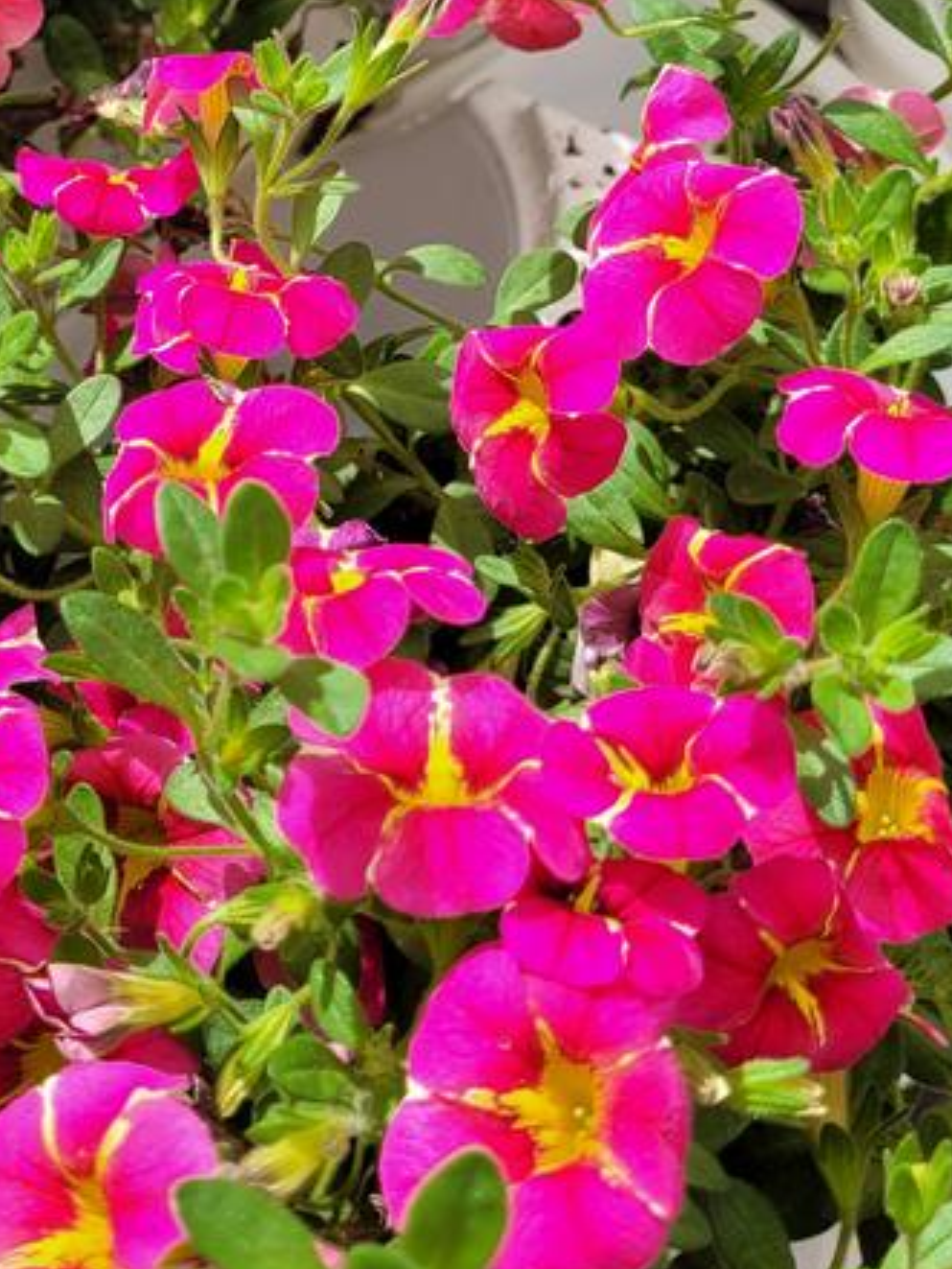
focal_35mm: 59
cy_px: 187
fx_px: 2162
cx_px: 265
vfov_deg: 31.5
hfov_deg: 24.6
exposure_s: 1/812
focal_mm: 5.4
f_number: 1.8
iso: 40
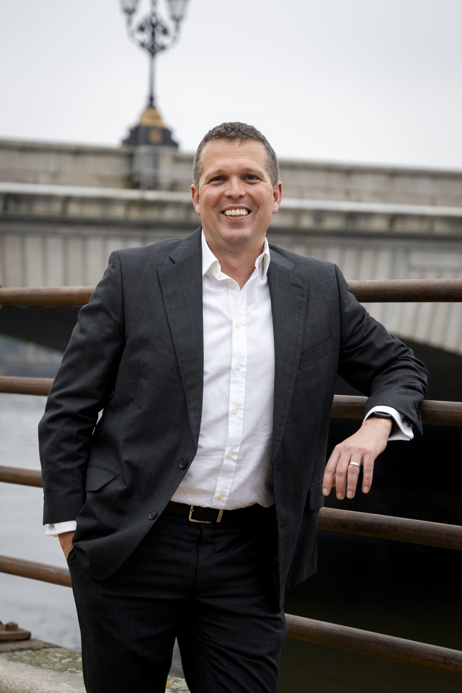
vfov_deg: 23.1
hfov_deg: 15.5
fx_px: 1694
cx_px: 231
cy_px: 346
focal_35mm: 88
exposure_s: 1/640
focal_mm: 58.8
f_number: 2.8
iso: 160
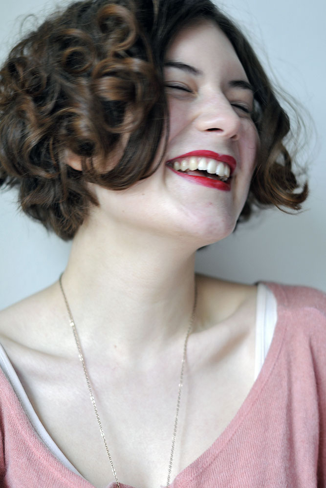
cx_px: 163
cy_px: 244
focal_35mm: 75
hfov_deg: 18.2
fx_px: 1018
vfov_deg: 27.0
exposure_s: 1/100
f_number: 1.8
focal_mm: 50
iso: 200
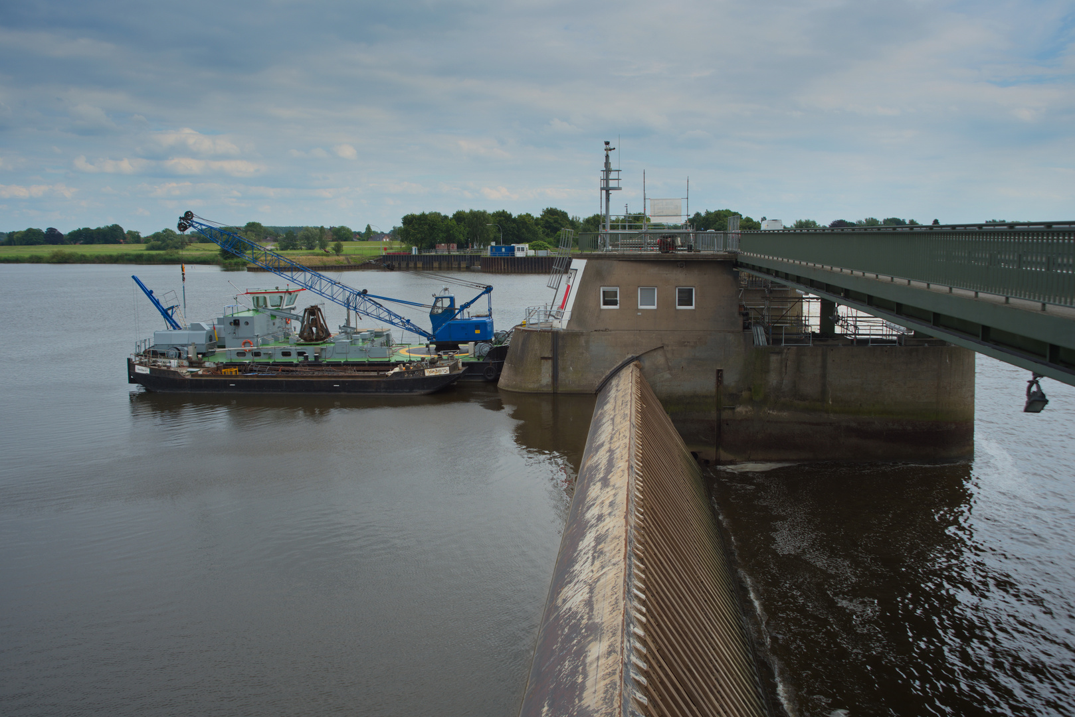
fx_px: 956
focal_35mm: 32
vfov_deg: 41.1
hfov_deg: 58.7
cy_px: 358
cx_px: 538
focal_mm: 32
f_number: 4.8
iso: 100
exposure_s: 1/350
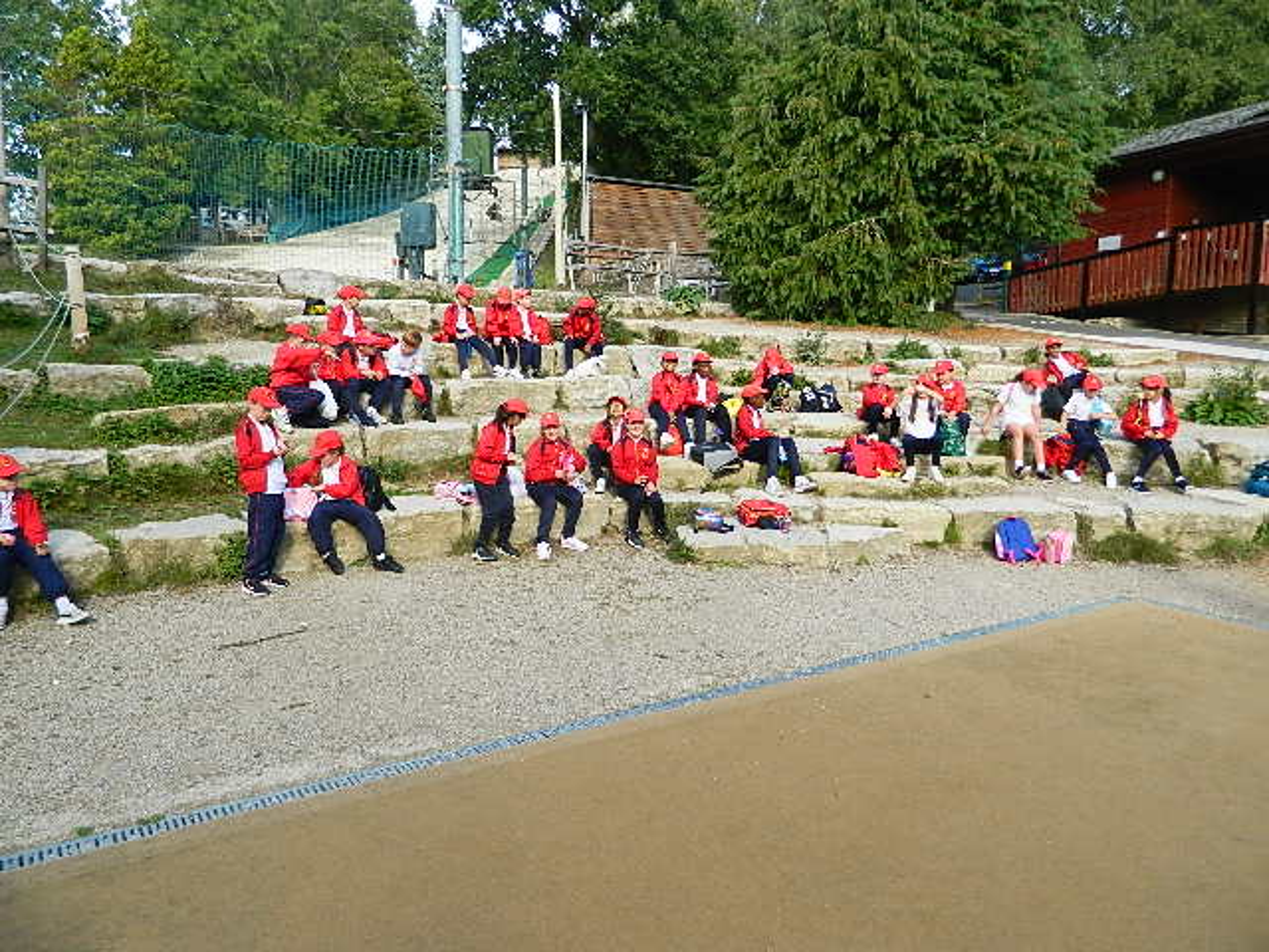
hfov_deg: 69.4
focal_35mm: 25
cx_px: 634
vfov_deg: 54.9
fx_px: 916
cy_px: 476
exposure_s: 1/320
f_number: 3.1
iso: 80
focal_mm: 4.5
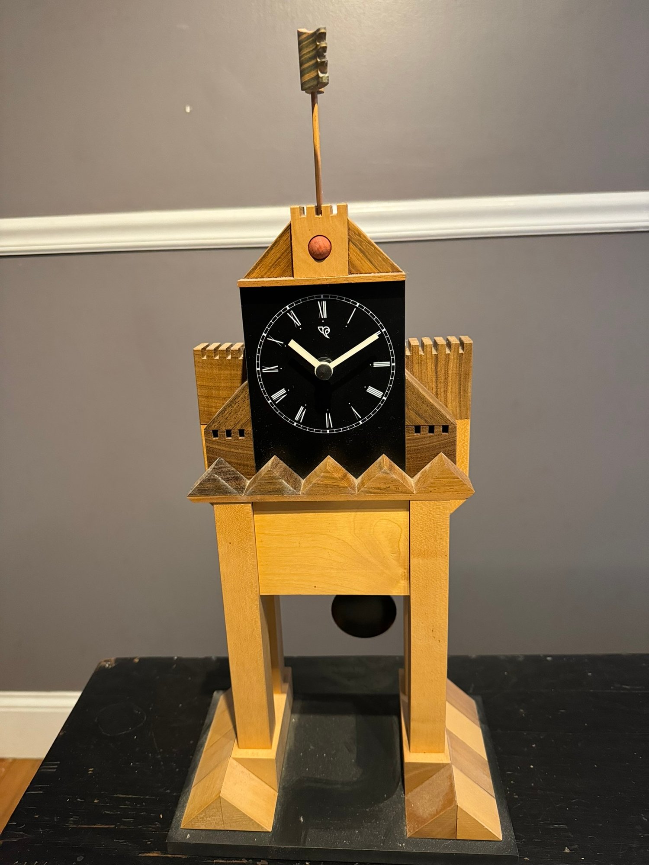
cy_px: 432
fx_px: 600
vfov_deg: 71.6
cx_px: 324
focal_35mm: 24
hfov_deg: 56.8
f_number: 1.78
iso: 500
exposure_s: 1/60
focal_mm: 6.86
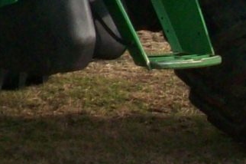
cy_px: -37
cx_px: -135
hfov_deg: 8.2
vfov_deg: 5.6
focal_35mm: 245
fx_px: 1672
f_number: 5.6
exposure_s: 1/205
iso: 80
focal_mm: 6.2
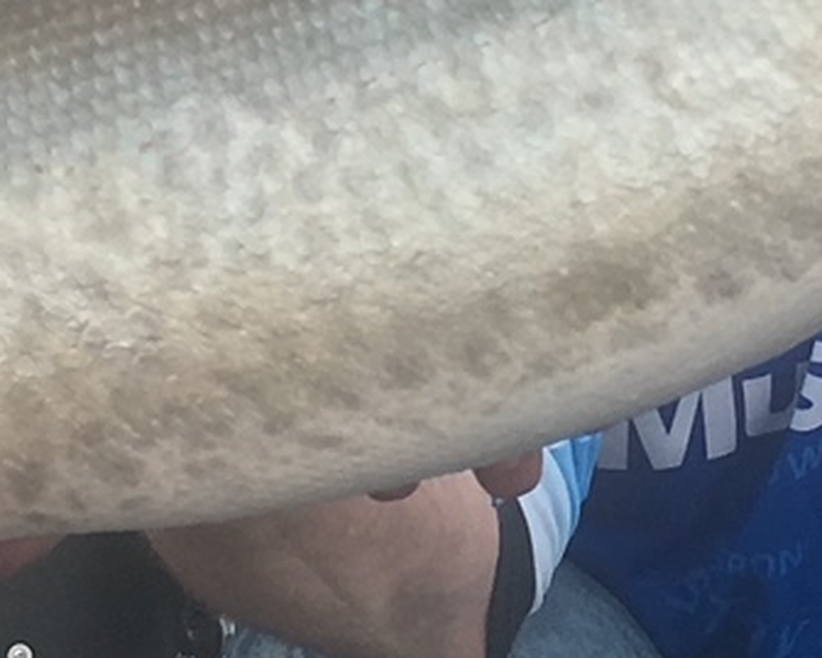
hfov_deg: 11.3
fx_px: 4137
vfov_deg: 9.1
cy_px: 68
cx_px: 457
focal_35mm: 170
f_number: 2.2
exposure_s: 1/884
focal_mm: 4.15
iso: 25
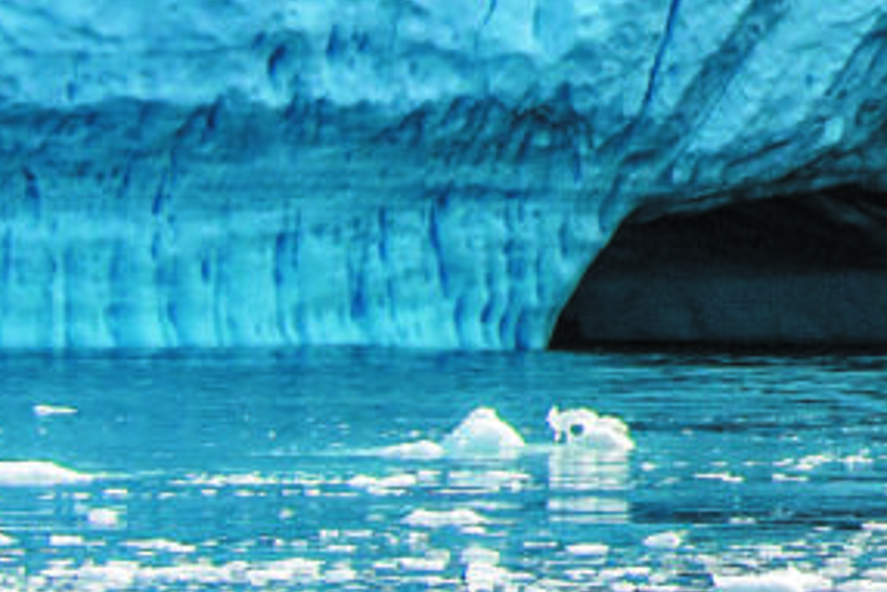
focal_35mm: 428
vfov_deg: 3.2
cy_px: -321
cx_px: 1889
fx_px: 10550
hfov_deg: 4.7
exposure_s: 1/4000
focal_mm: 85
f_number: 6.7
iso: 400
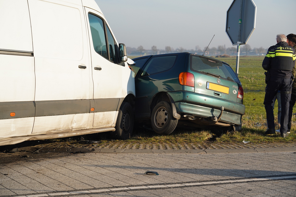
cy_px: 98
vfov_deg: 16.3
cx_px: 148
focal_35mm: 84
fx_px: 691
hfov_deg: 24.2
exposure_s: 1/400
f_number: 6.3
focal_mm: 84
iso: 125
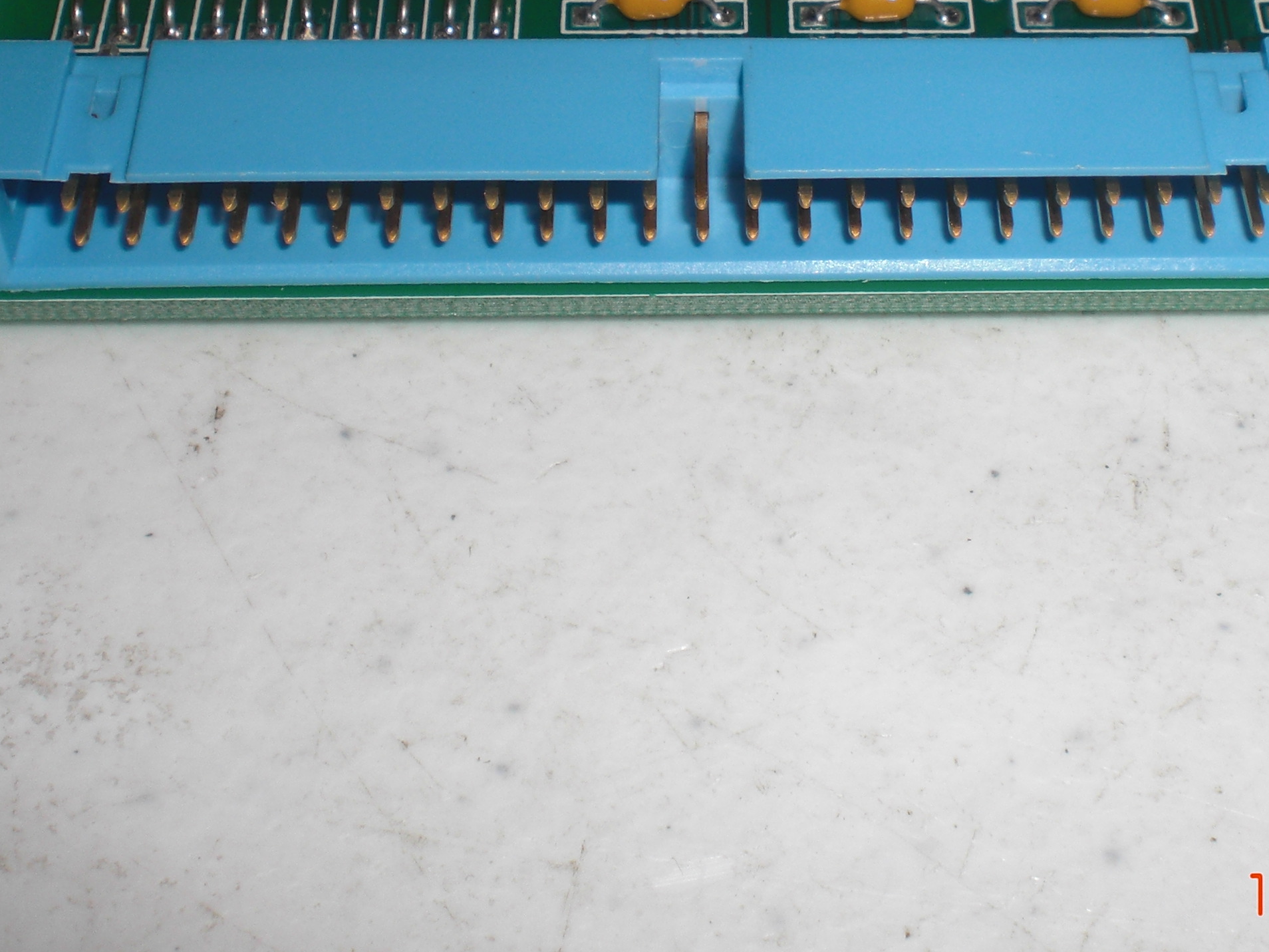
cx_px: 910
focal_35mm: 65
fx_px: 2383
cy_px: 249
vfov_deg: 22.4
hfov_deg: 29.5
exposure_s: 1/60
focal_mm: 6.3
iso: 64
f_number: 5.6
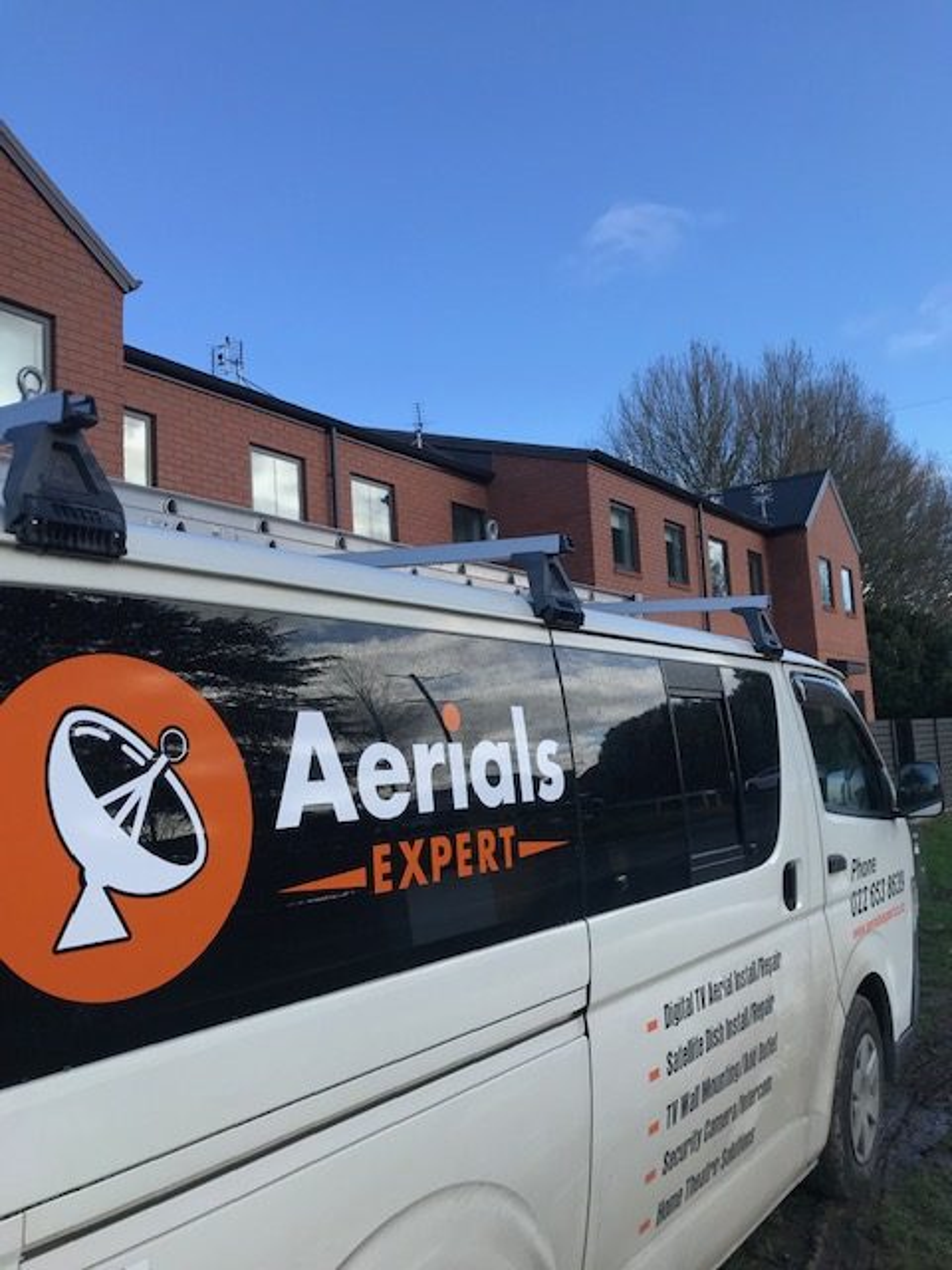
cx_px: 476
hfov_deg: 49.7
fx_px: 1027
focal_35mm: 28
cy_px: 635
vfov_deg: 63.4
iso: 20
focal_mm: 3.99
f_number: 1.8
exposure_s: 1/847
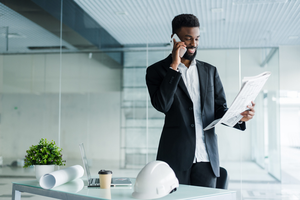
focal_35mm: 50
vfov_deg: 27.0
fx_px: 417
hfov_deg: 39.6
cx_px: 150
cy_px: 100
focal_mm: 50
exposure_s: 1/125
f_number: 2.2
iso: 320
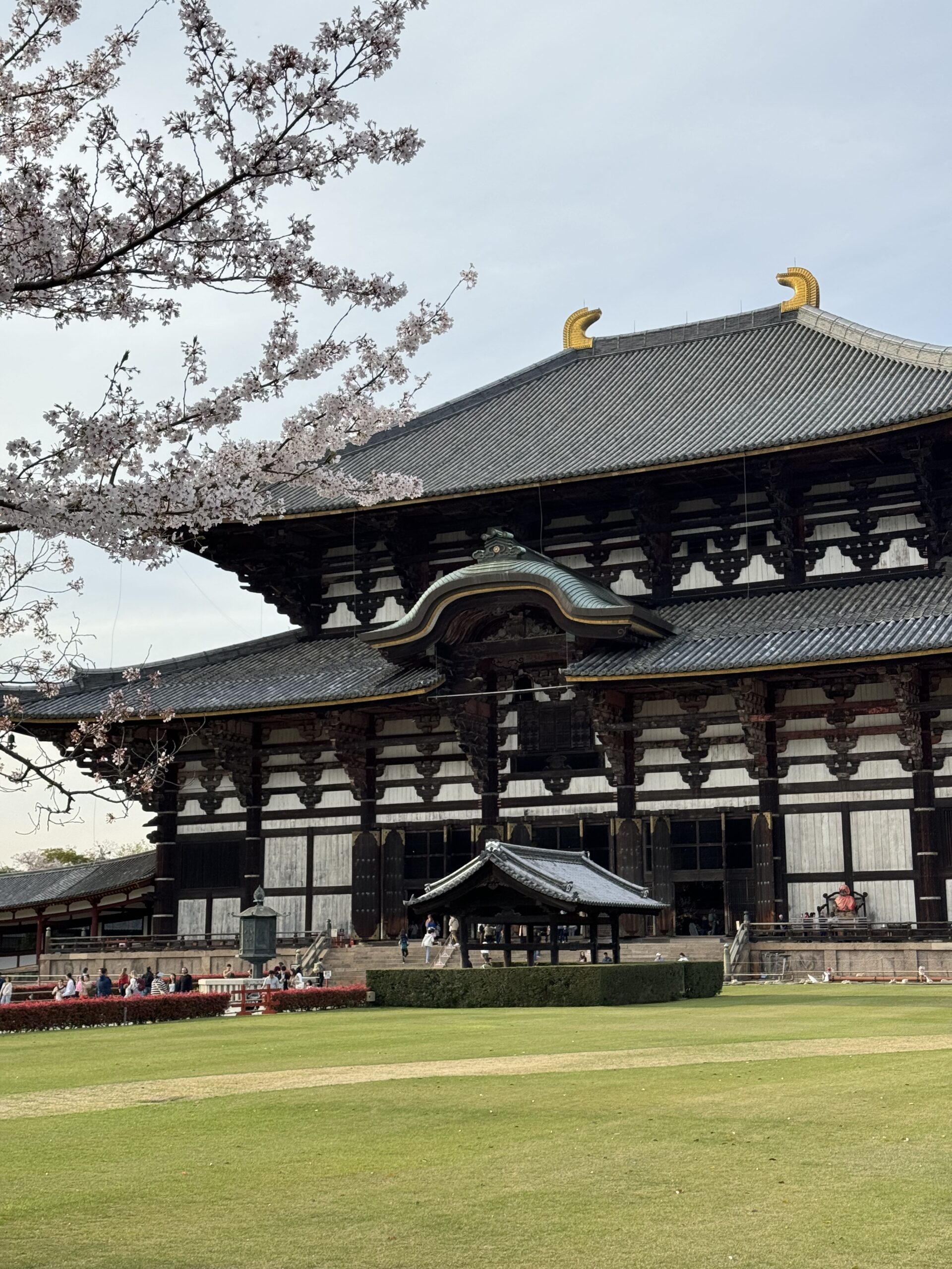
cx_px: 476
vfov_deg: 39.7
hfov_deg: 30.3
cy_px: 634
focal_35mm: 48
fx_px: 1760
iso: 64
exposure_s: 1/2179
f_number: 1.78
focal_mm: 6.86
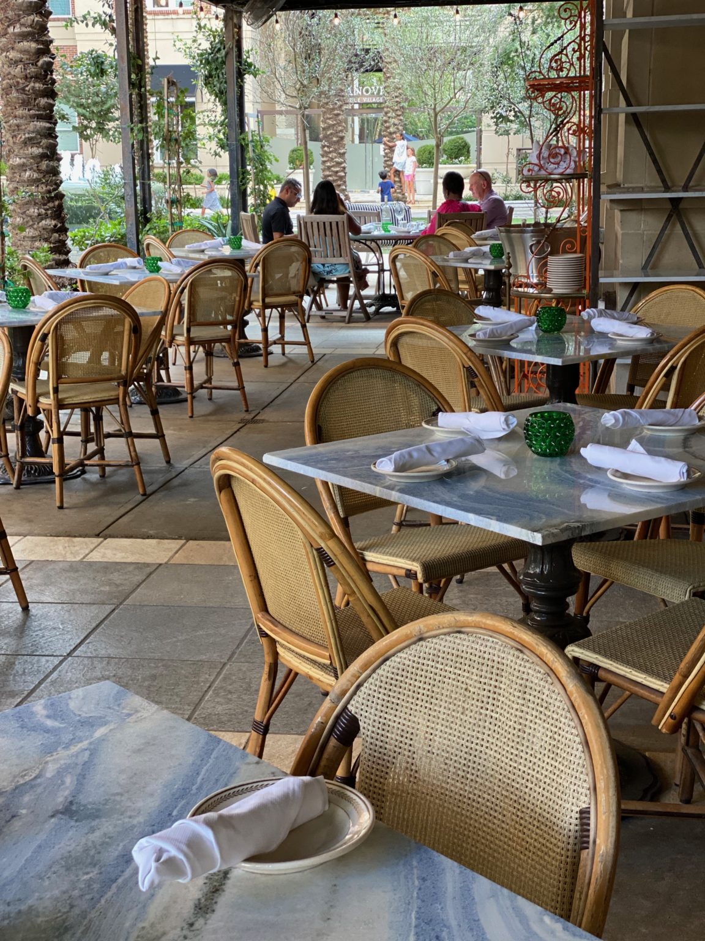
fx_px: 1412
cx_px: 352
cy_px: 470
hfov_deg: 28.0
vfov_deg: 36.8
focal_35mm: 52
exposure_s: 1/120
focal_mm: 6
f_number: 2
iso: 250
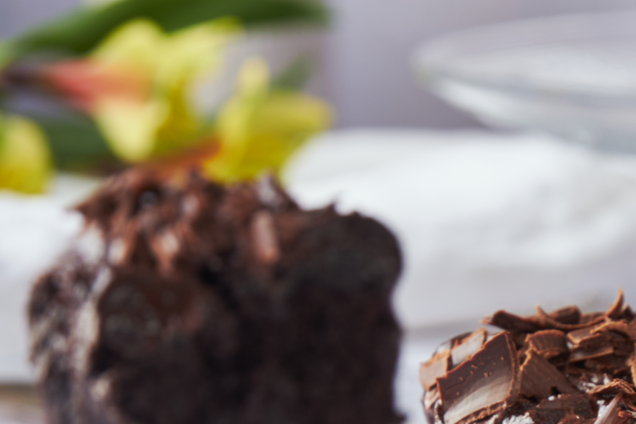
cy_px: 506
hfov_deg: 10.8
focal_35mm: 188
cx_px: 655
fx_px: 3321
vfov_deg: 7.2
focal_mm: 52
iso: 100
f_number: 8
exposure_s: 1/100
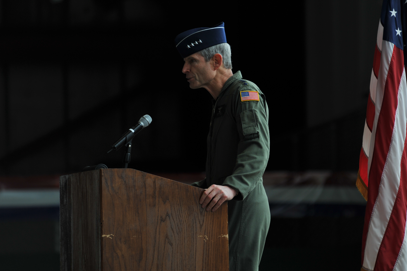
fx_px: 5265
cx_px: 219
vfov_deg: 2.9
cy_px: 130
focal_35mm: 466
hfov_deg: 4.4
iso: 320
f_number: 5.6
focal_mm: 400
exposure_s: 1/250
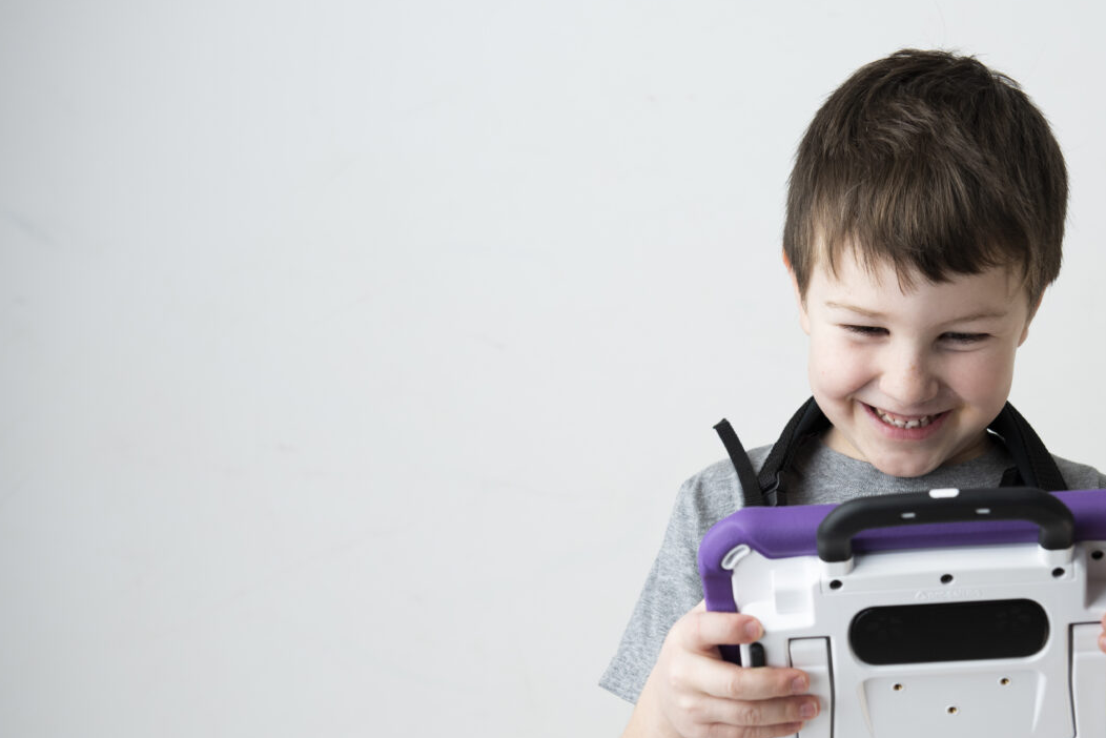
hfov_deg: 27.4
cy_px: 481
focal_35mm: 73
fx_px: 2243
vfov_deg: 18.6
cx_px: 794
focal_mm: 50
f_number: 5
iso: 250
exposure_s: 1/250
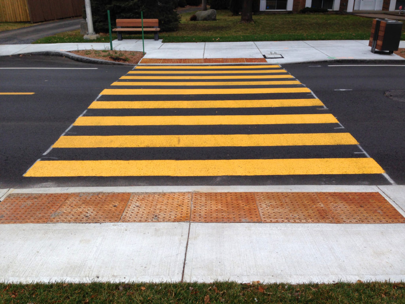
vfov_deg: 42.9
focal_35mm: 33
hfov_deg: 55.4
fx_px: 386
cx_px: 202
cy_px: 152
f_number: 2.4
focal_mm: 4.12
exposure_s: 1/212
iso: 50
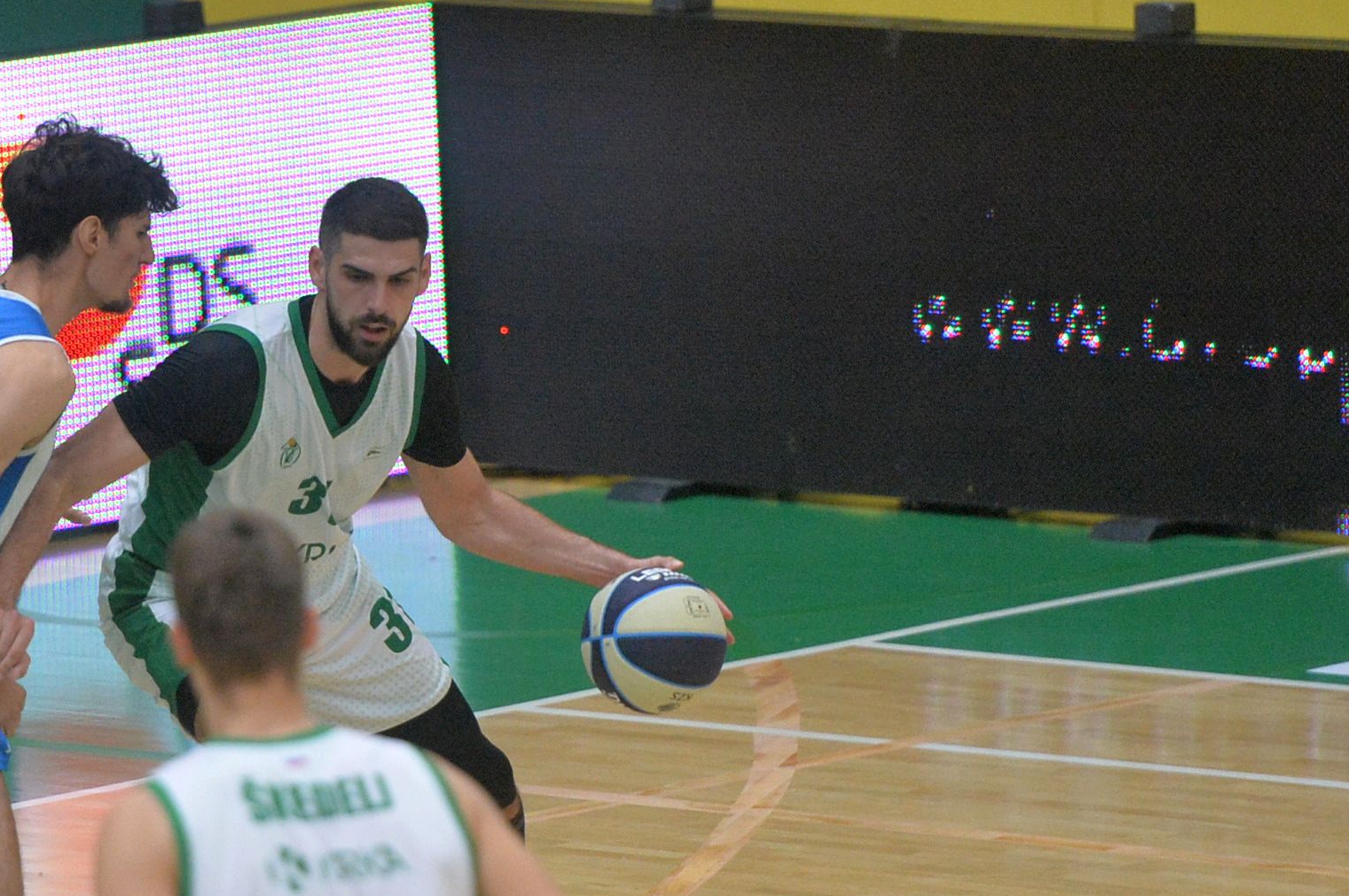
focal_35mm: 486
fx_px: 18194
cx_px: 290
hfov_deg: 4.2
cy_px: 603
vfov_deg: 2.8
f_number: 2.8
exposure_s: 1/1000
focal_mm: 200
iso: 4000
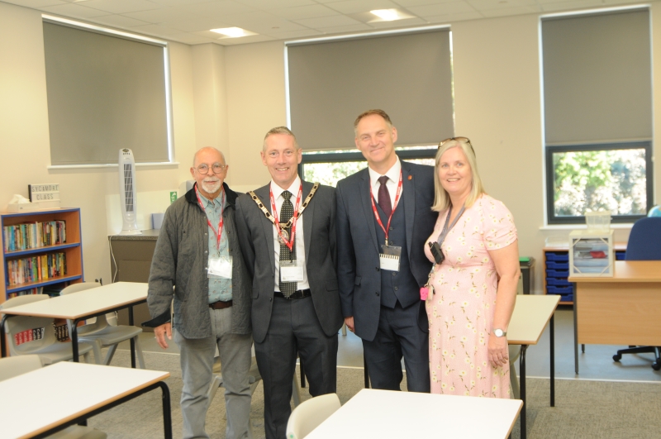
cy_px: 220
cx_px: 330
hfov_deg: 46.5
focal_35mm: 42
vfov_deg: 31.8
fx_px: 770
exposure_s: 1/60
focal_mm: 28
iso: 500
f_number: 6.3
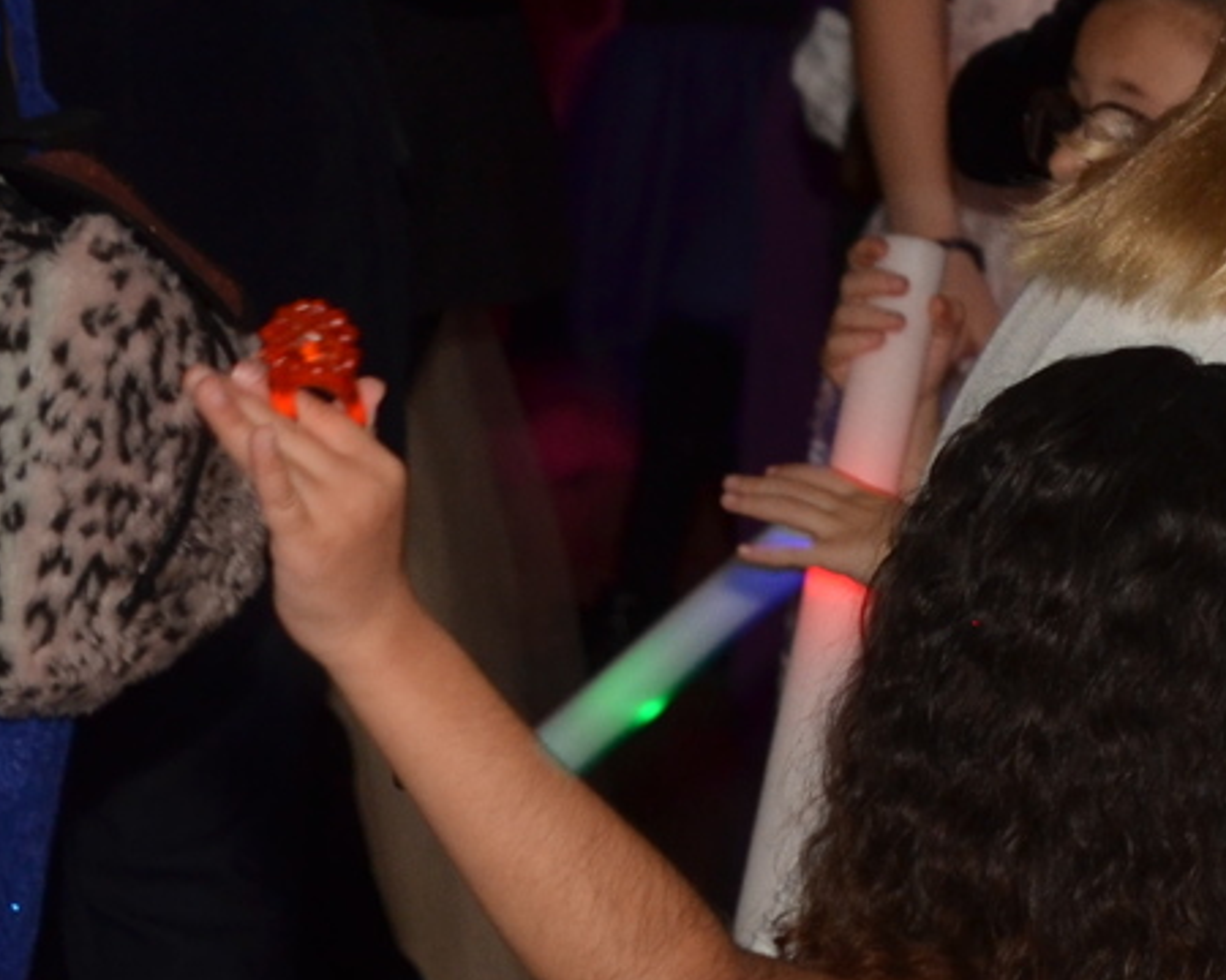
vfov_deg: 4.9
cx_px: 2226
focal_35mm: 312
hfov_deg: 6.1
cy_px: -106
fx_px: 11321
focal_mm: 50
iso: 400
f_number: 5.6
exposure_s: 1/60
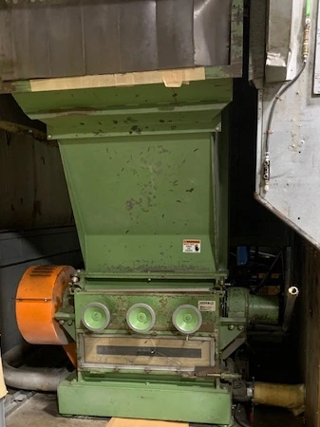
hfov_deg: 38.6
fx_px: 456
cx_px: 174
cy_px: 295
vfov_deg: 49.0
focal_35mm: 37
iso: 400
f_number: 1.8
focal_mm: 4.25
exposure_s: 1/33
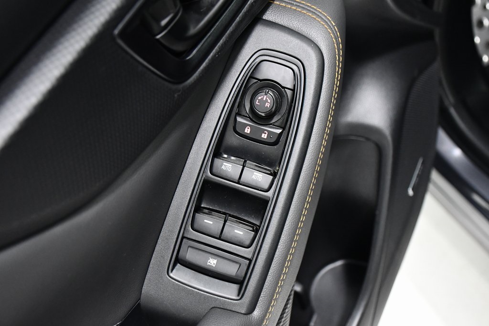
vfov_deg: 29.9
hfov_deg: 43.6
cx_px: 244
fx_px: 611
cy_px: 163
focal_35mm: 45
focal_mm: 30
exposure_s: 1/60
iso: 3600
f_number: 4
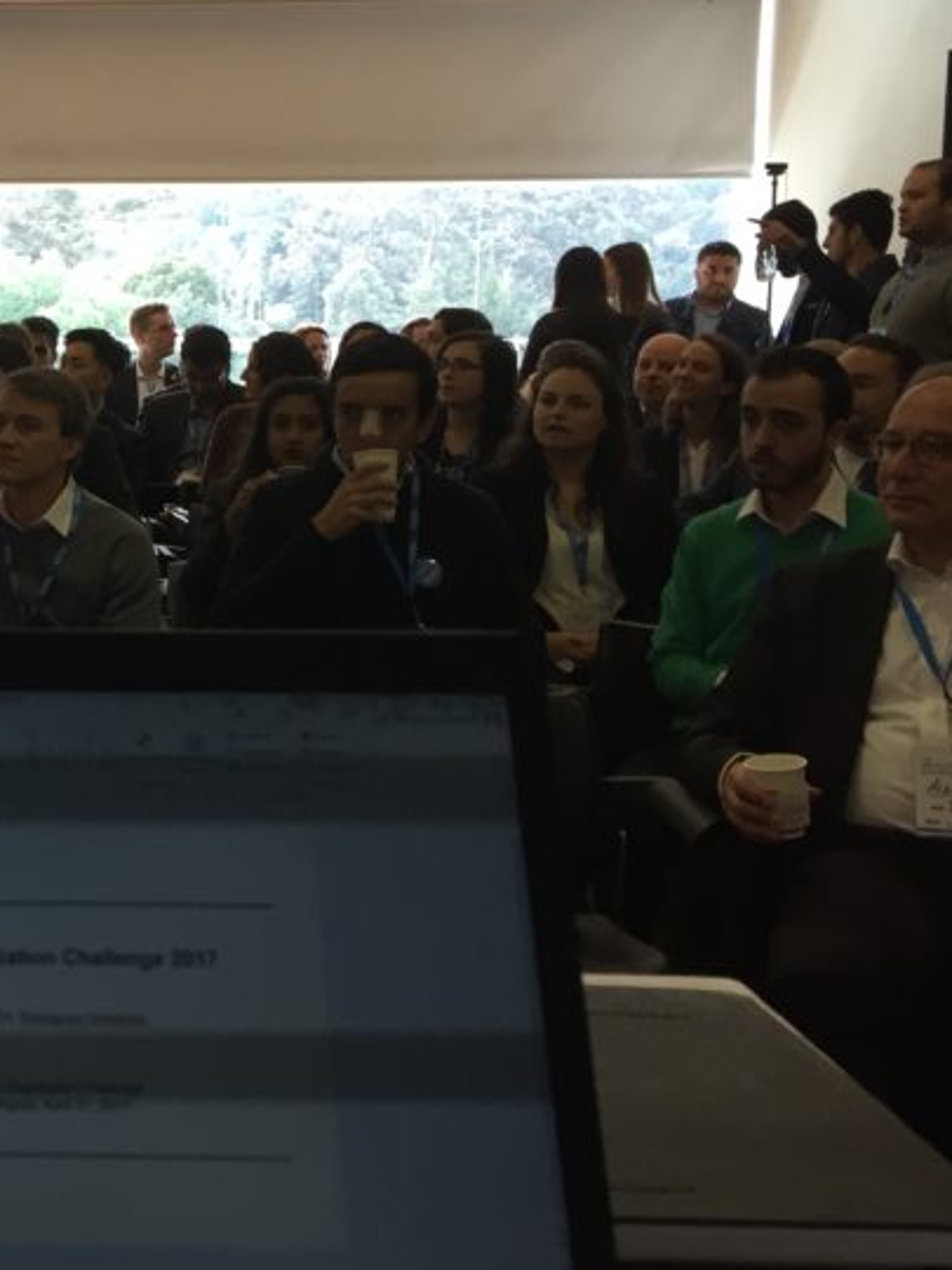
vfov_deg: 34.8
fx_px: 2017
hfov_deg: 24.3
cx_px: -167
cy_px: 508
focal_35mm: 55
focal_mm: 4.15
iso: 32
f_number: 2.2
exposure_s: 1/30
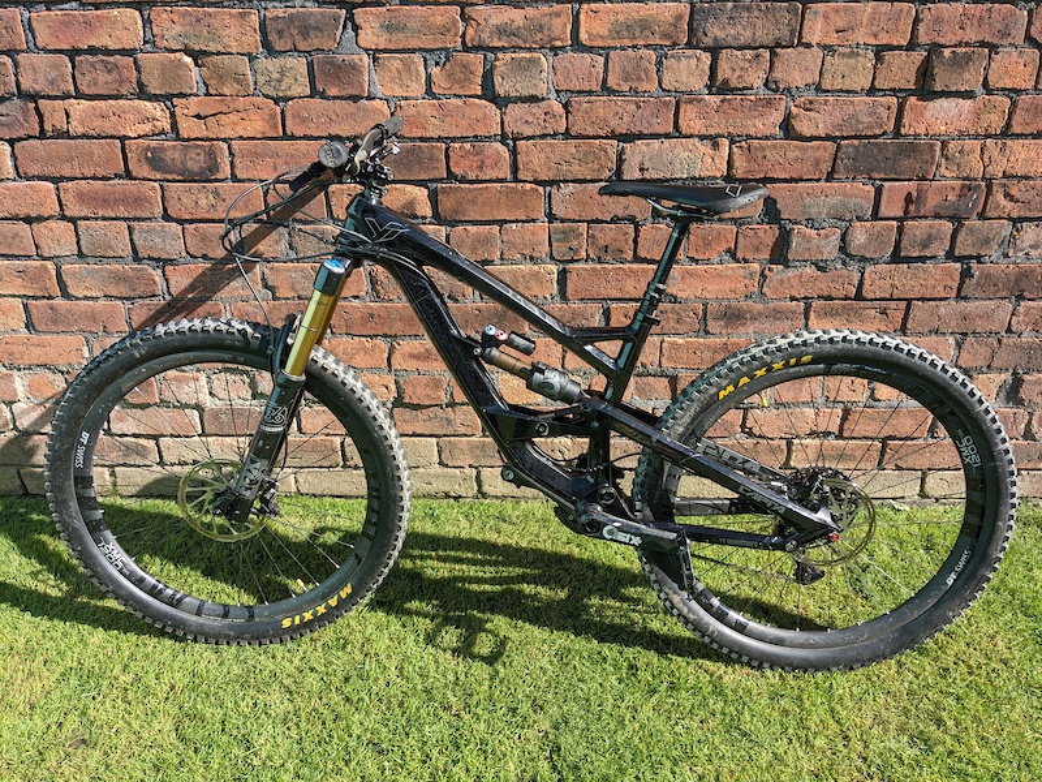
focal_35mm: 27
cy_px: 391
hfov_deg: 65.3
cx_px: 521
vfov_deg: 51.4
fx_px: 813
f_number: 1.73
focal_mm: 4.38
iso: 48
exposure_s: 1/1020
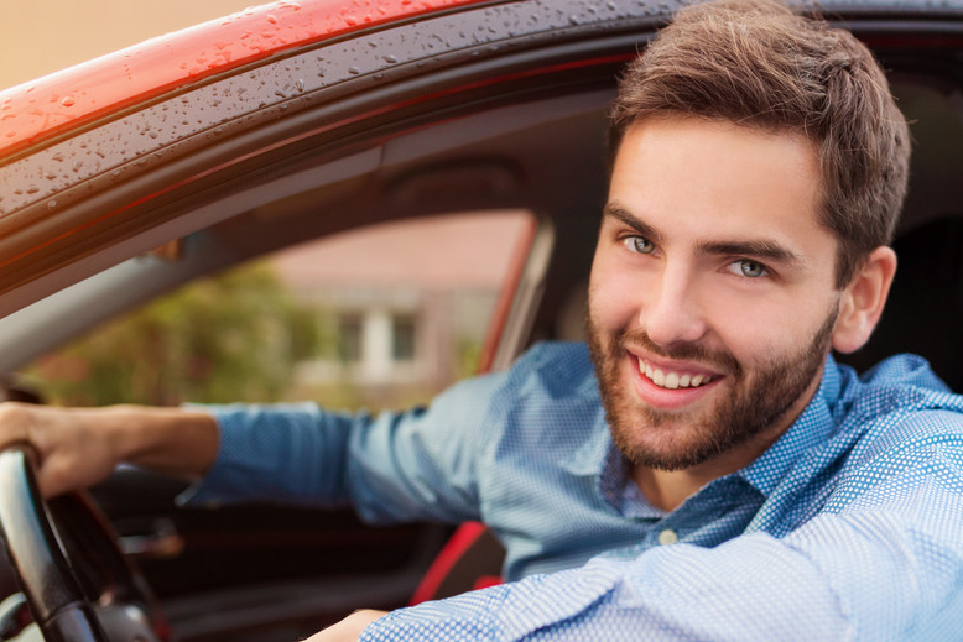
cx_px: 615
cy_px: 372
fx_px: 1204
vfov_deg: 29.8
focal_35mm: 45
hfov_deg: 43.2
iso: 800
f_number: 2.8
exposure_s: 1/250
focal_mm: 35
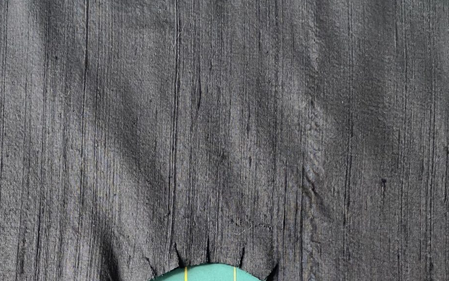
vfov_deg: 15.2
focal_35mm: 77
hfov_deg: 26.8
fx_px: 942
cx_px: 207
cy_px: 470
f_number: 1.8
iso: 80
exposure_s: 1/60
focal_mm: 4.25
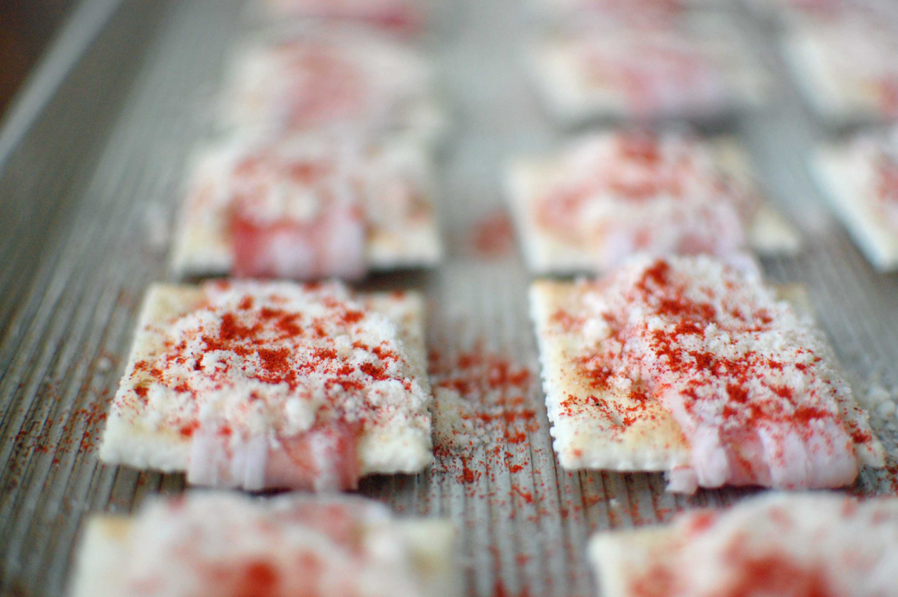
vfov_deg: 25.7
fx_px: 1308
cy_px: 298
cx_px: 449
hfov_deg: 37.9
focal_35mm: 52
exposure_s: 1/200
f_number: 1.8
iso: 800
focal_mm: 35
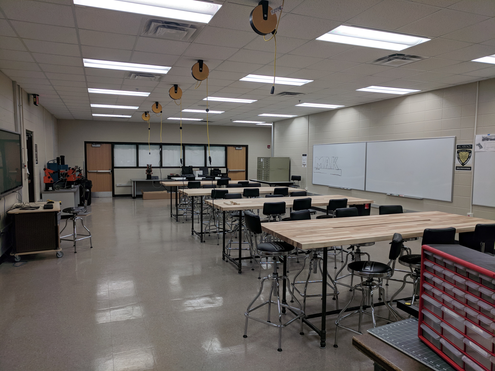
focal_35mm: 26
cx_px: 248
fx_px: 372
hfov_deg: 67.3
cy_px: 186
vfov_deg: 53.0
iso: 87
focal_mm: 4.67
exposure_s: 1/120
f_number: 2
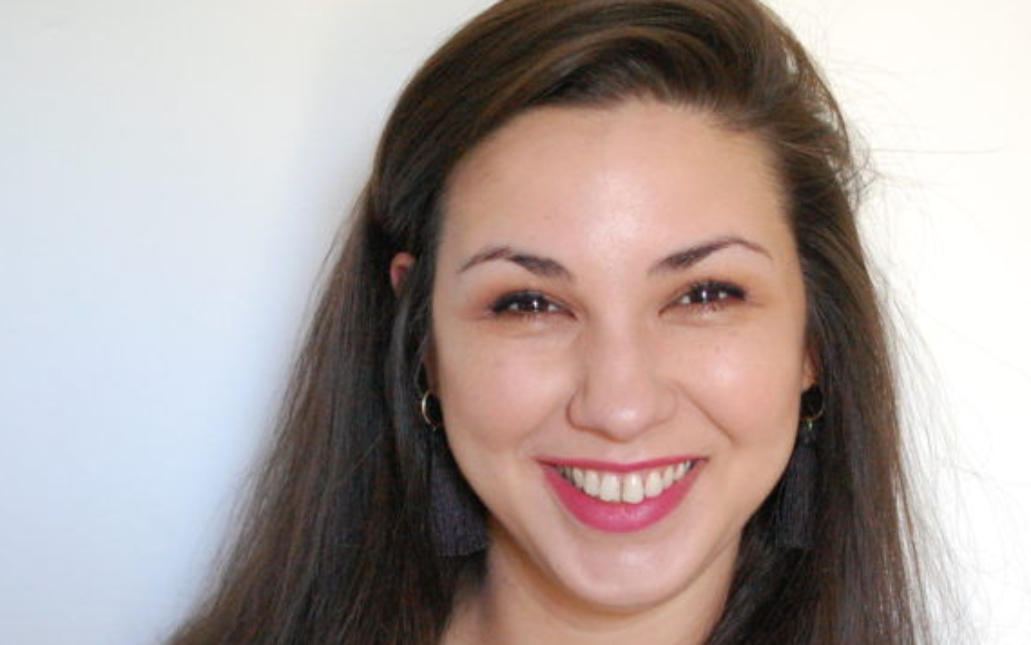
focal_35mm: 110
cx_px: 598
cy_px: 497
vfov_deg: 11.9
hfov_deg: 18.9
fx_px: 3092
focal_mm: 40
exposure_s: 1/80
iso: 1600
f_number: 3
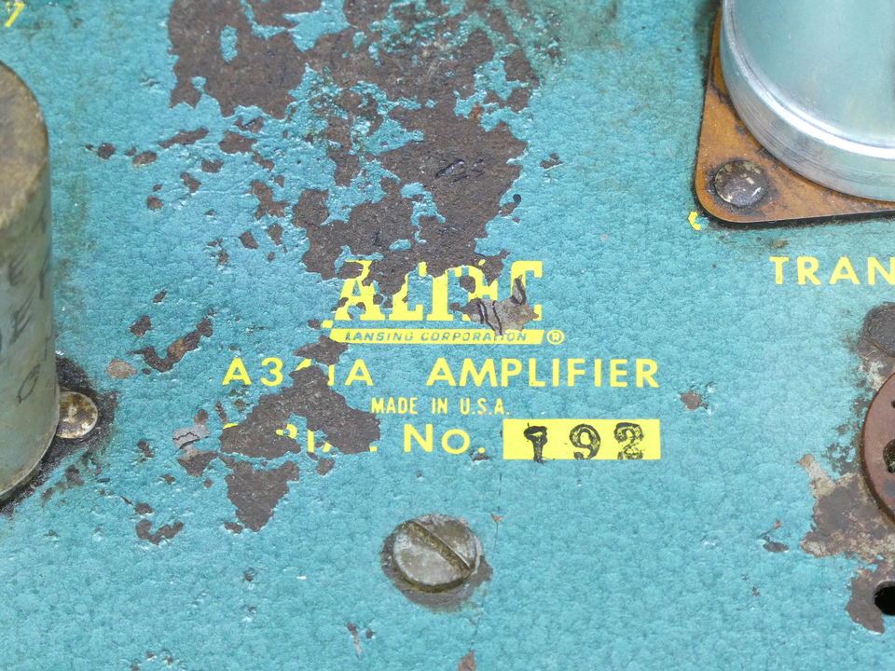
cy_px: 336
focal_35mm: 300
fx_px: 7757
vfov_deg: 5.0
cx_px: 448
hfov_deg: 6.6
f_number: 5.8
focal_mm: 53.8
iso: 400
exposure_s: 1/6
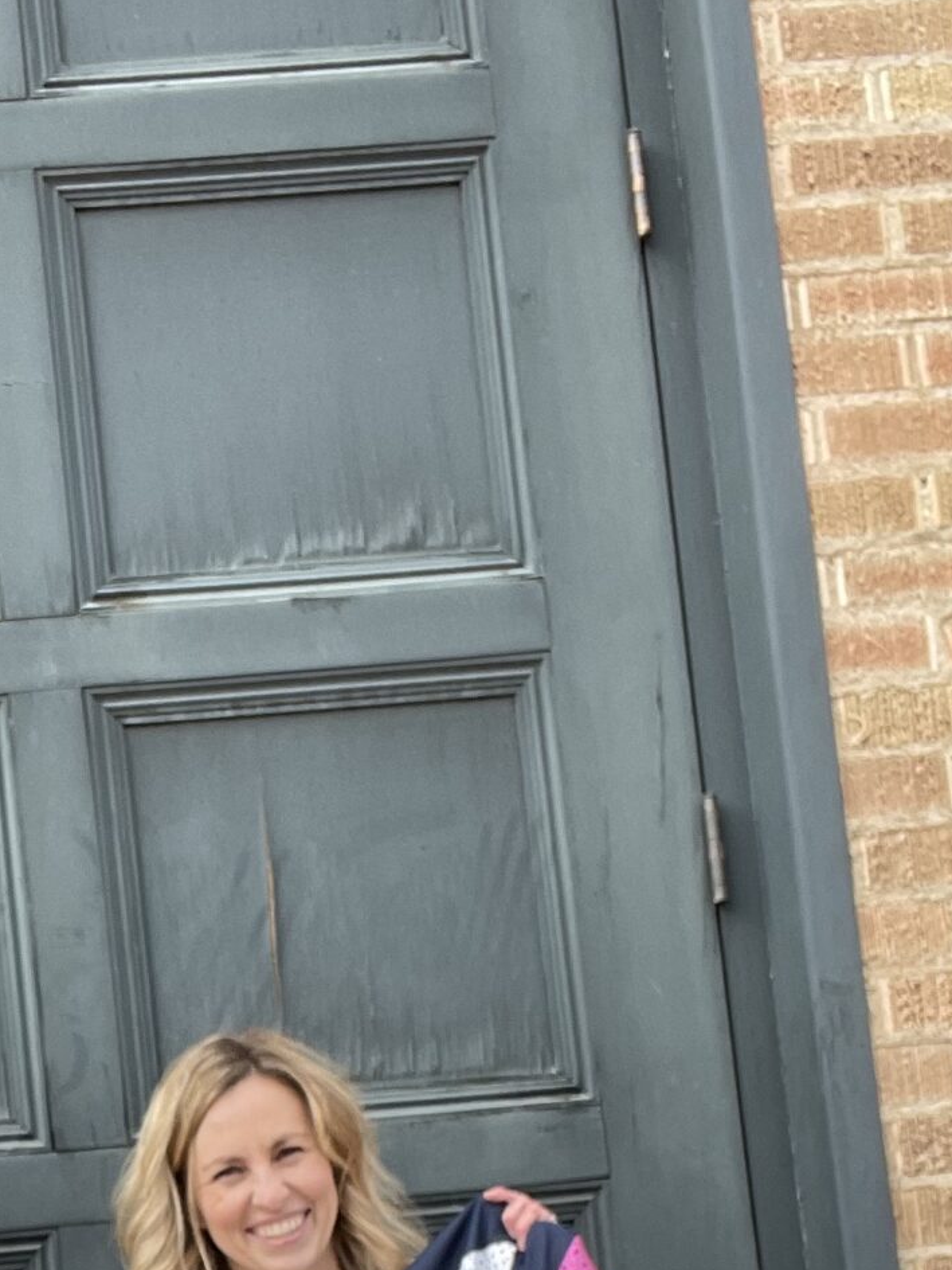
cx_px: 81
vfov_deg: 27.8
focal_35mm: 65
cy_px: 1306
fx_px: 2383
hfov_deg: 22.0
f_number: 2.2
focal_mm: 2.71
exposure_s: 1/520
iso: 25
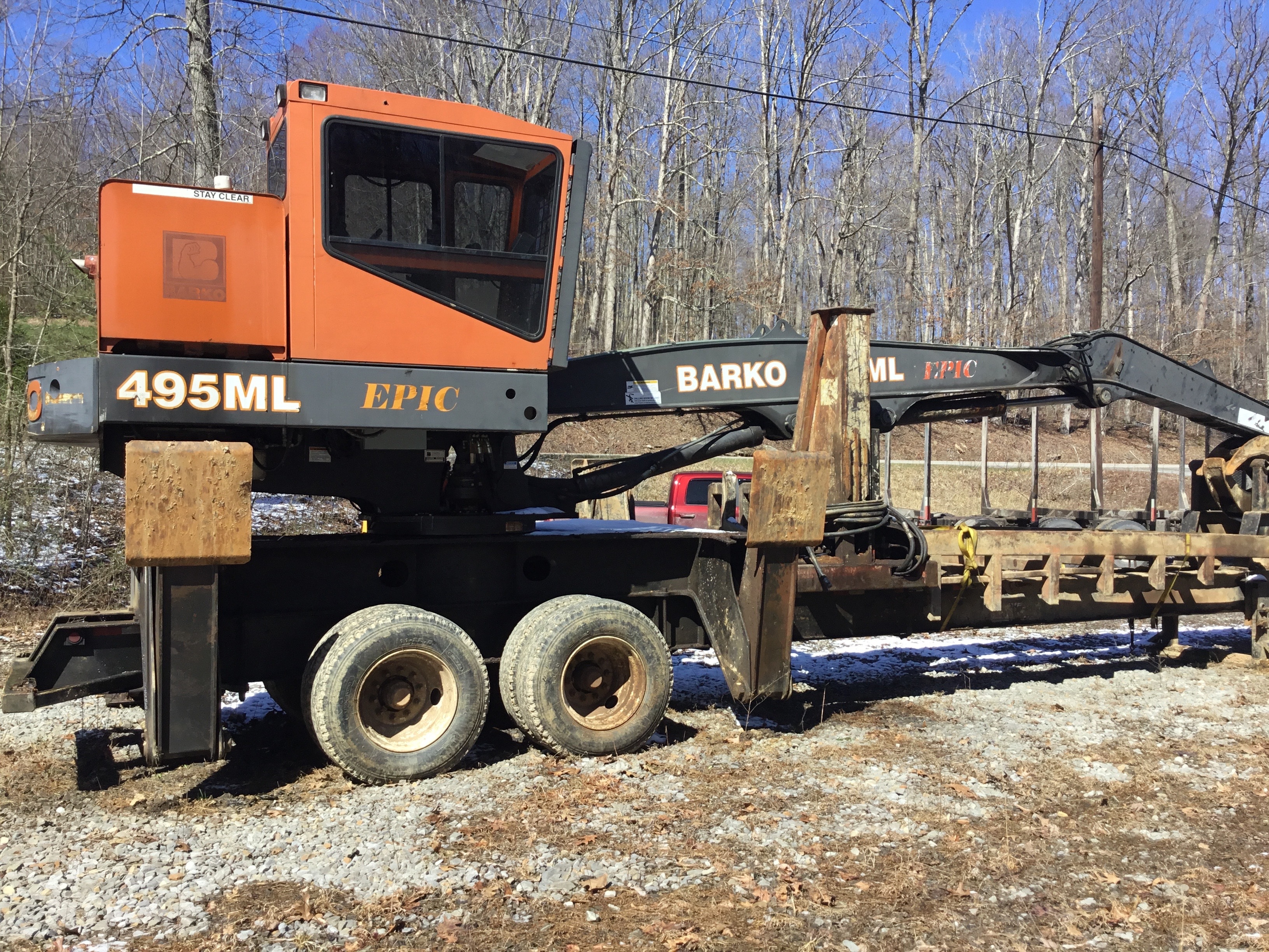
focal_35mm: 31
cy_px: 476
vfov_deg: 45.4
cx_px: 634
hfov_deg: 58.4
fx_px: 1136
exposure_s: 1/867
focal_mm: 3.3
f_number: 2.4
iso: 25
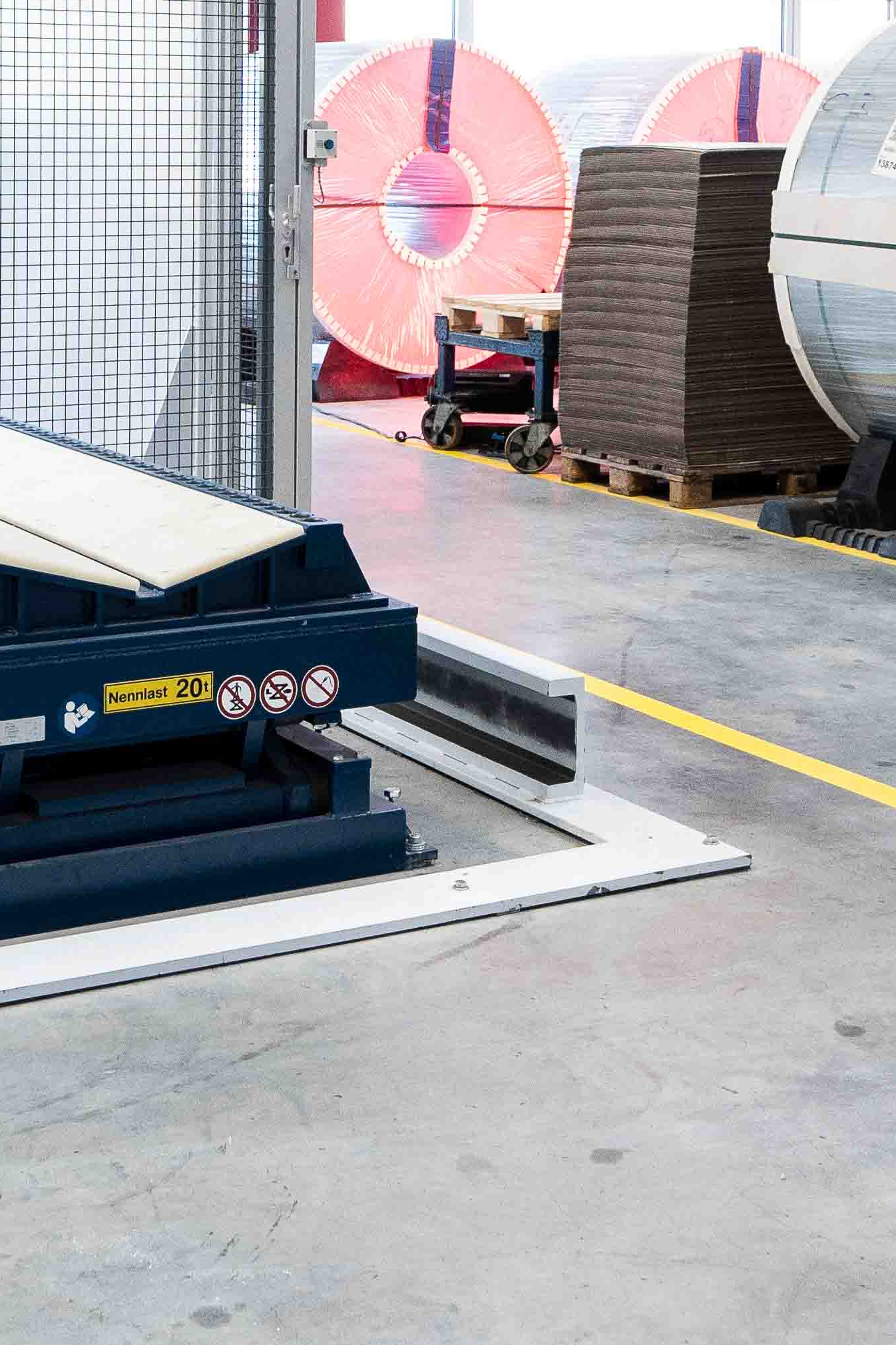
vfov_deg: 32.5
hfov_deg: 22.8
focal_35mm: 59
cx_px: 232
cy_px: 177
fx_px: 2202
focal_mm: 17
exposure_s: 1/200
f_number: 4
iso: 2000
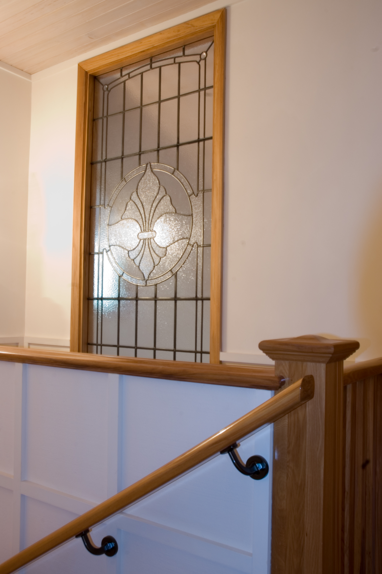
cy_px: 287
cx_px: 191
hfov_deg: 39.9
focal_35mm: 33
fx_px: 526
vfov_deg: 57.3
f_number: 11
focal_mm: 22
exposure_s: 2
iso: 200
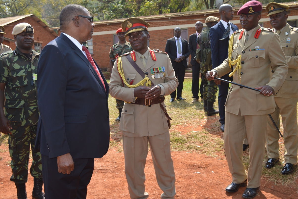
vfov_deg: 34.2
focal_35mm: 39
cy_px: 100
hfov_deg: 49.6
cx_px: 149
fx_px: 323
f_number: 5.6
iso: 100
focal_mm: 26
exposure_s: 1/200
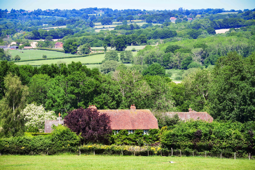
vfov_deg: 7.6
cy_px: 85
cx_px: 128
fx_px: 1275
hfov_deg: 11.4
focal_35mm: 180
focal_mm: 120
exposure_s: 1/250
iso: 125
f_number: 8
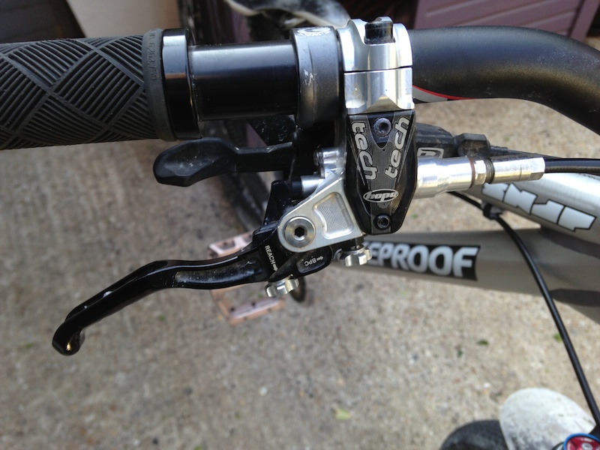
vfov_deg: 42.9
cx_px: 300
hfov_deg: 55.4
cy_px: 225
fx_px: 572
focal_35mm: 33
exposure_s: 1/60
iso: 50
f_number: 2.4
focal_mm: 4.13
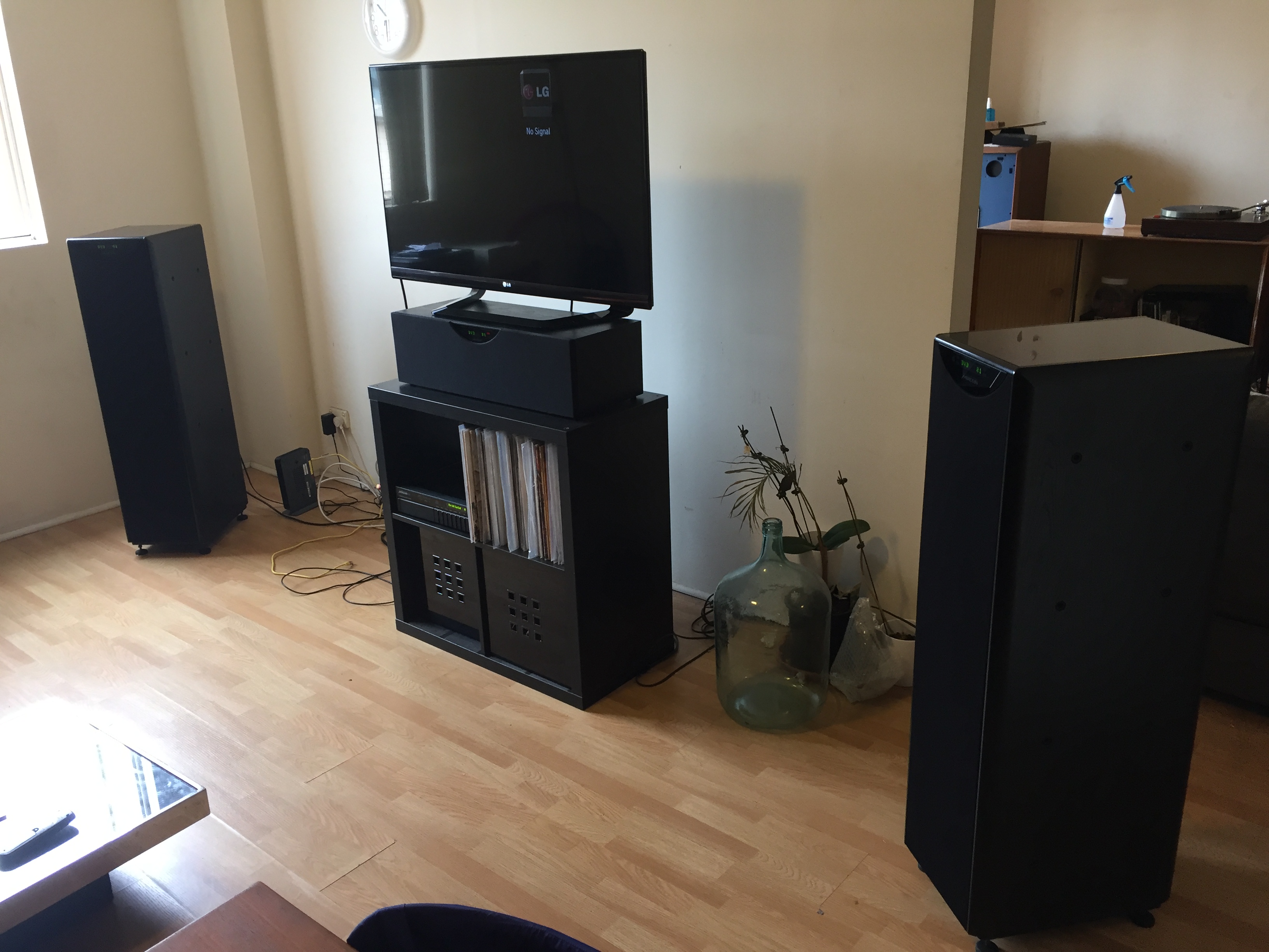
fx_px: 1063
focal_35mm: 29
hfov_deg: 61.7
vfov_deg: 48.2
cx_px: 634
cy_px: 476
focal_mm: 4.15
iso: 100
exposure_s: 1/33
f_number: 2.2
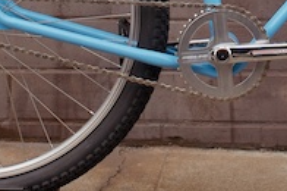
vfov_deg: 7.8
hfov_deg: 11.9
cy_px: -95
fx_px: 1361
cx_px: 274
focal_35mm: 171
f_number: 8
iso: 200
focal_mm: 28
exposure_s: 1/250
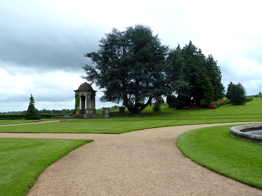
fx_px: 242
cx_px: 131
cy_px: 98
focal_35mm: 32
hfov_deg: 56.8
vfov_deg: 44.2
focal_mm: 5.3
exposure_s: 1/500
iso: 80
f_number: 4
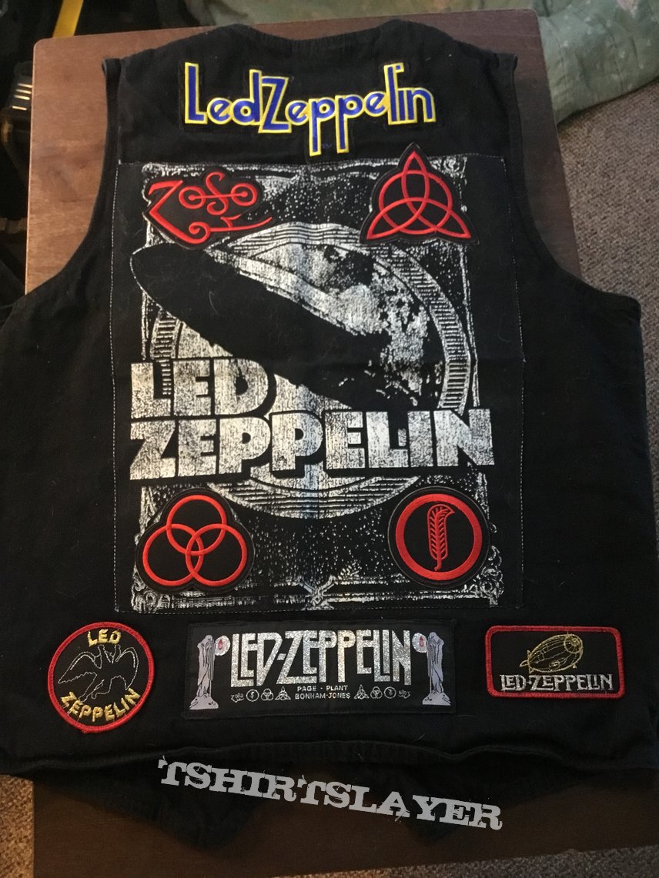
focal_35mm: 31
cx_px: 330
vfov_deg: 58.3
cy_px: 439
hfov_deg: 45.4
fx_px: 787
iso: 200
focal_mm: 3.3
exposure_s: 1/20
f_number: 2.4
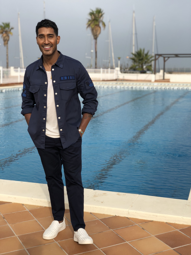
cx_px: 96
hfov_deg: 28.0
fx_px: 383
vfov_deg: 36.8
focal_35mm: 52
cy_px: 128
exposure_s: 1/774
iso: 16
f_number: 2.4
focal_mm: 6
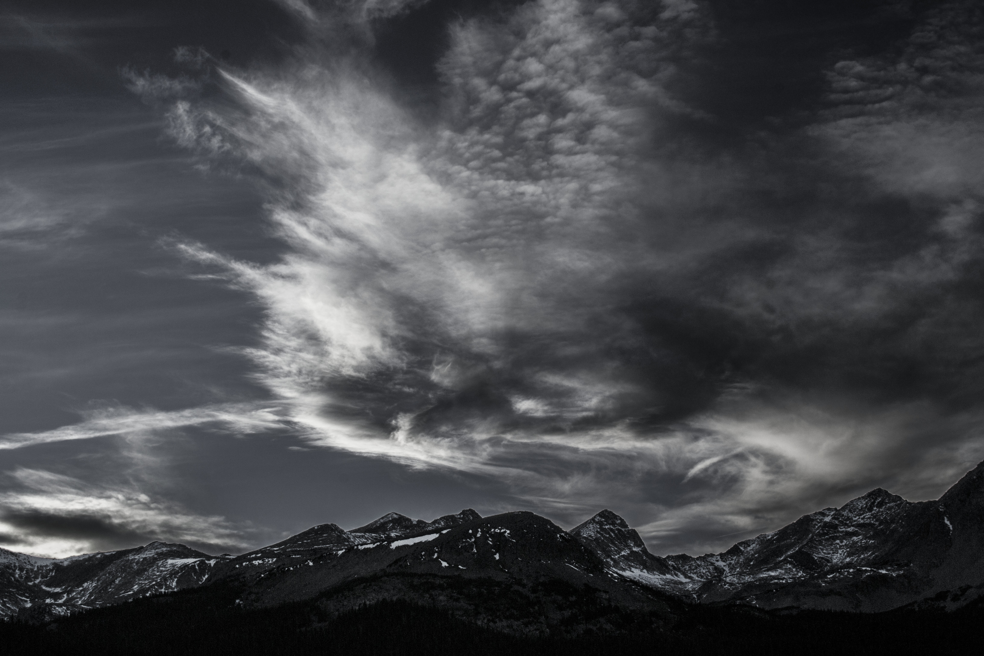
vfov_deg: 25.8
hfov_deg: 37.9
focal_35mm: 52
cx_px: 492
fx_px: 1435
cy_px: 328
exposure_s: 1/250
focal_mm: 35
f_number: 11
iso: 100
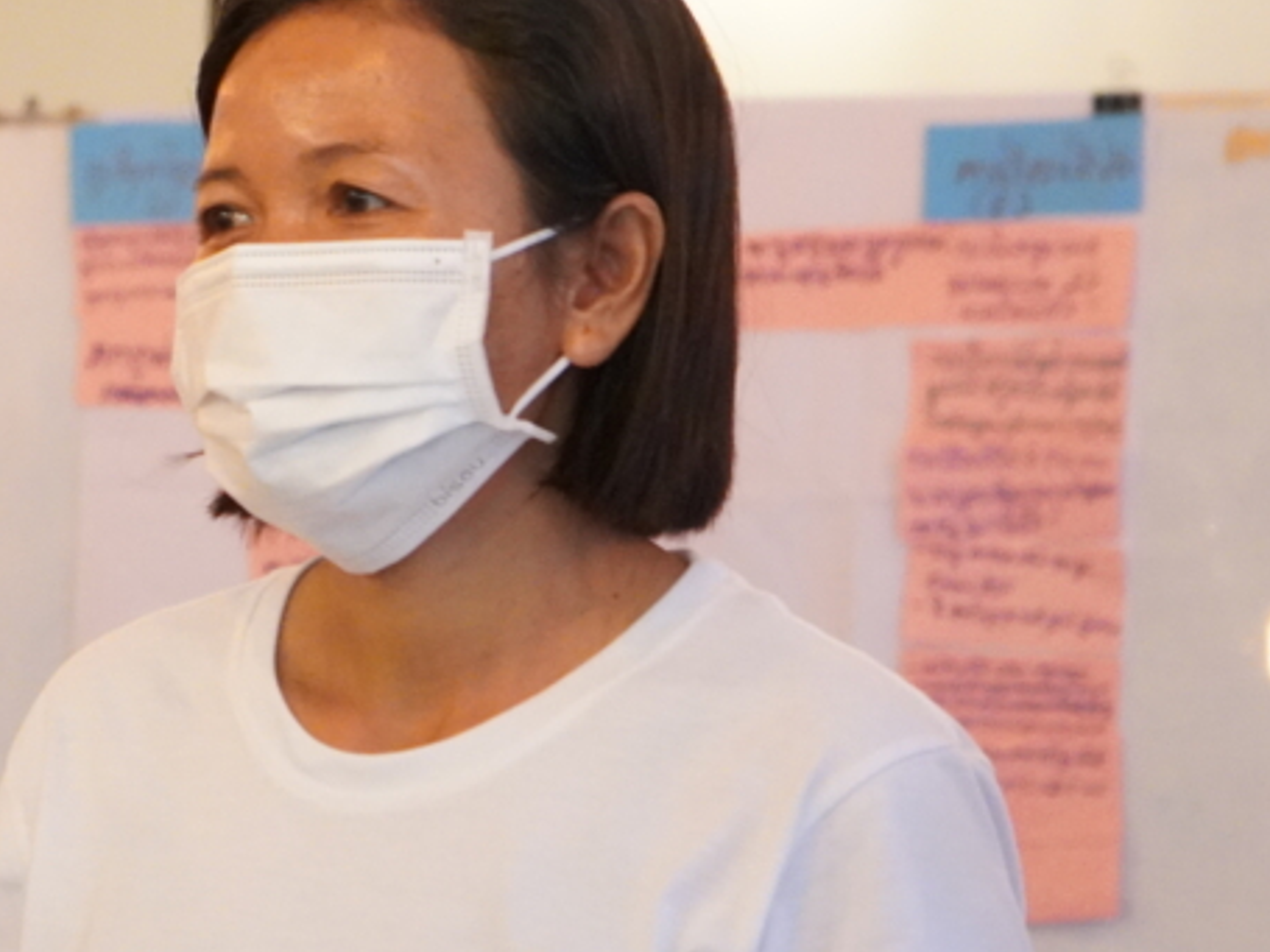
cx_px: -70
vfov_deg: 7.5
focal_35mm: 198
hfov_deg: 9.9
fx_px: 7265
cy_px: 825
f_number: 5.6
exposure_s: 1/60
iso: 6400
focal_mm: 61
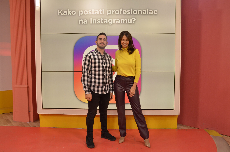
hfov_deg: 62.0
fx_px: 191
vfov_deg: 43.4
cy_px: 76
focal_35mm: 30
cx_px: 115
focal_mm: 20
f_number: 5.6
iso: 1250
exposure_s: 1/160
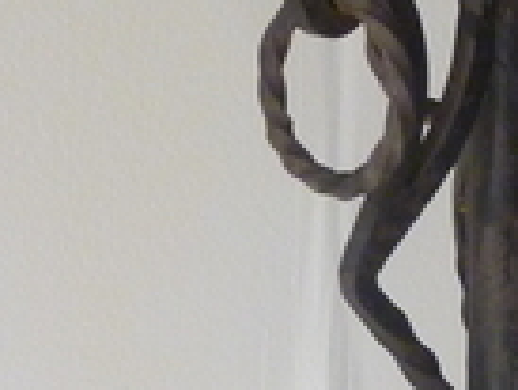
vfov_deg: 8.5
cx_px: 446
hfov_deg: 11.2
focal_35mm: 175
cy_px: 314
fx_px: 2621
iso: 400
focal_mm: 6.5
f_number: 3.6
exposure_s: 1/15
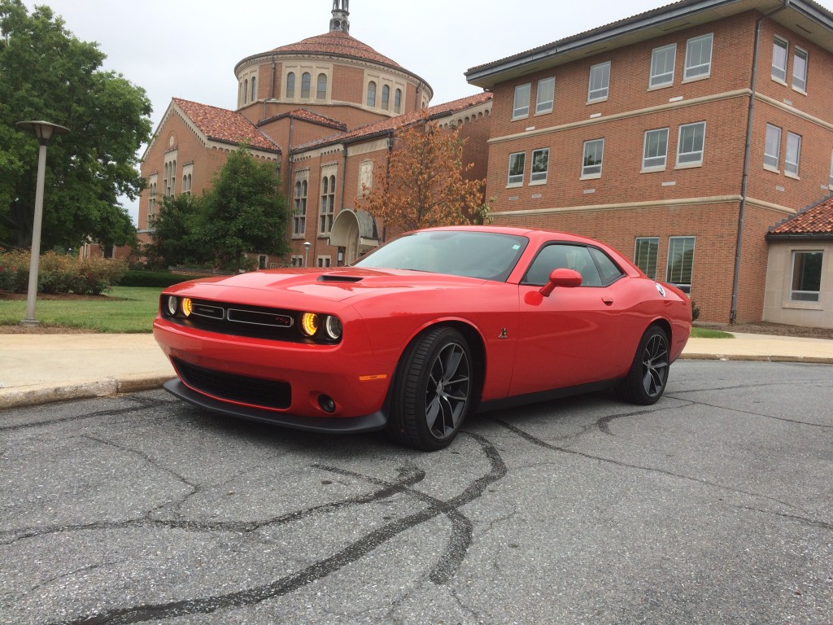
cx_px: 416
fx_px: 698
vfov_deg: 48.2
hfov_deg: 61.7
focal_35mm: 29
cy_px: 312
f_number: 2.2
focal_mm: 4.15
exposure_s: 1/562
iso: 32
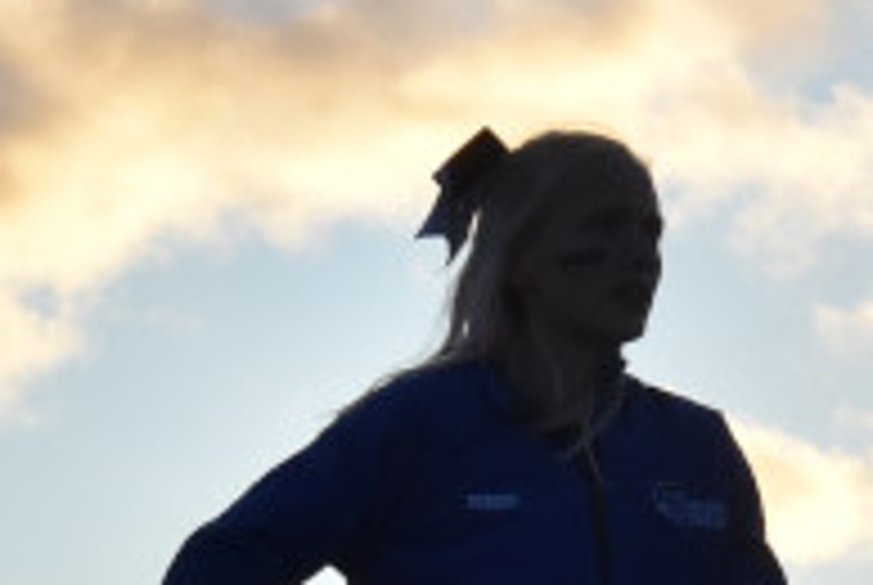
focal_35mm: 459
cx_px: 1256
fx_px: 11148
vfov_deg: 3.0
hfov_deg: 4.5
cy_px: 1001
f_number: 18
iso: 800
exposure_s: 1/400
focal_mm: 70
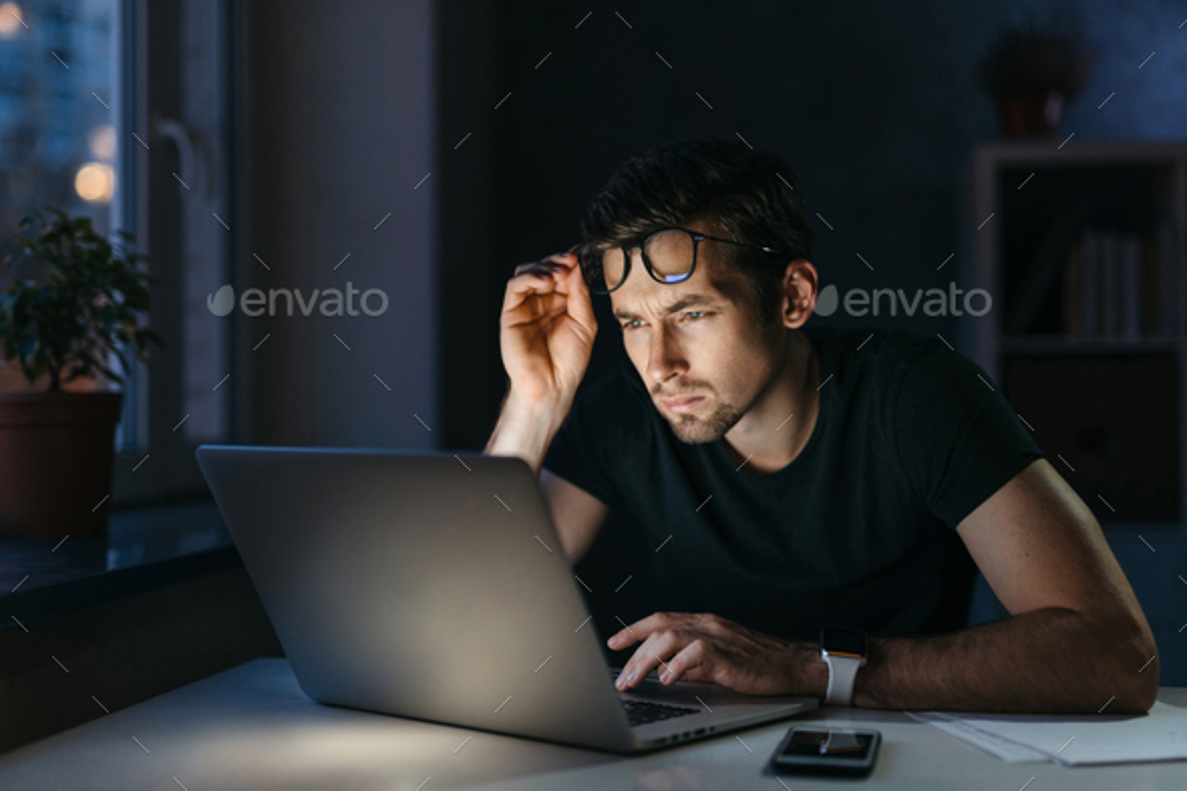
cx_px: 594
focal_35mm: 50
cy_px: 396
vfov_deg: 27.0
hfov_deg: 39.6
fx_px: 1648
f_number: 1.4
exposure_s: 1/25
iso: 1000
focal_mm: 50
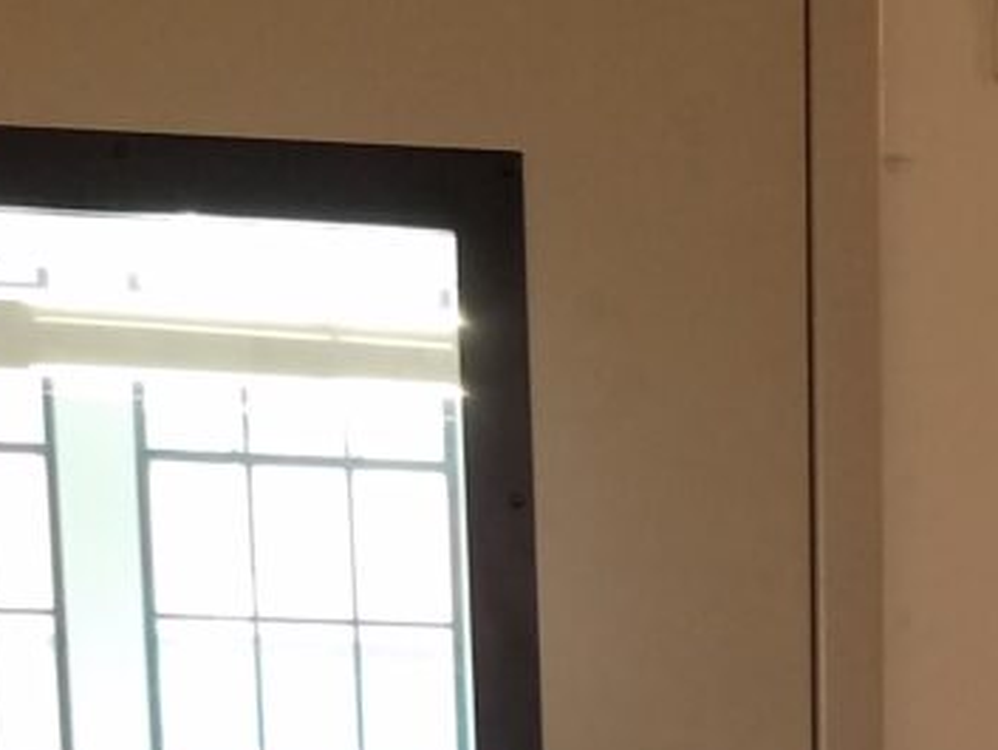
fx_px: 3259
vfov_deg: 12.3
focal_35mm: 113
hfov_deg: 17.0
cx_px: 1046
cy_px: 1245
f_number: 1.7
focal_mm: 4.2
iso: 125
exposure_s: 1/24
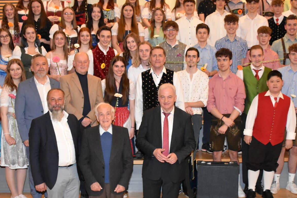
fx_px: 388
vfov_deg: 28.5
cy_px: 123
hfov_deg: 41.9
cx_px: 146
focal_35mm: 47
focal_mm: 18
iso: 6400
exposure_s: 1/60
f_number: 3.5
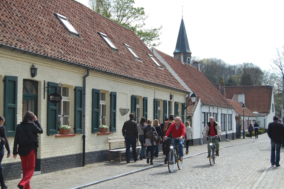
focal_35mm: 57
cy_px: 94
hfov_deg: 35.1
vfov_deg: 23.7
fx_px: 449
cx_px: 142
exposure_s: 1/500
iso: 200
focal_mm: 38
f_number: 6.3
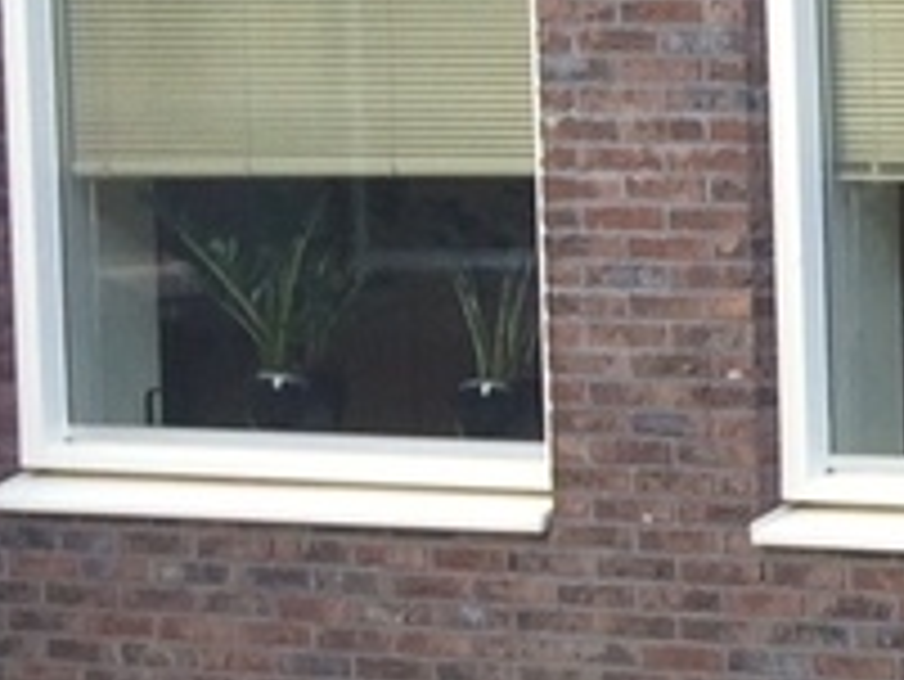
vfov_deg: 8.6
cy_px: 302
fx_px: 4521
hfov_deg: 9.6
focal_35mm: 173
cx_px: 2438
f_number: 2.2
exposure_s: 1/175
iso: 32
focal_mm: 4.15
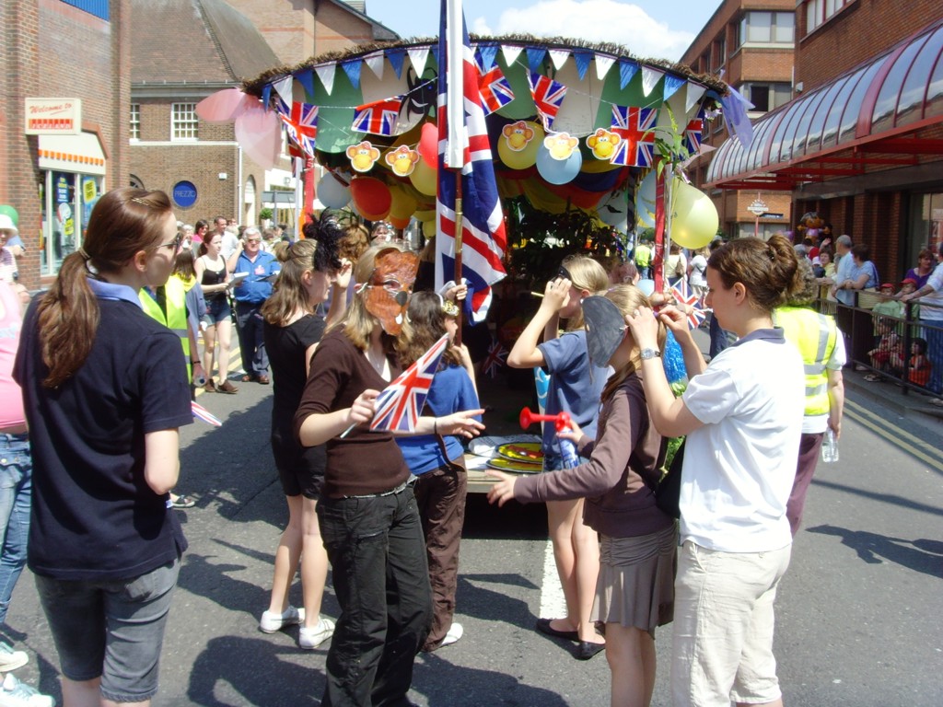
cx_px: 472
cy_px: 354
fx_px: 1062
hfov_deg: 47.9
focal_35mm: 39
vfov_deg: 36.8
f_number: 6.3
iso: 80
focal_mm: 6.6
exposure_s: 1/180
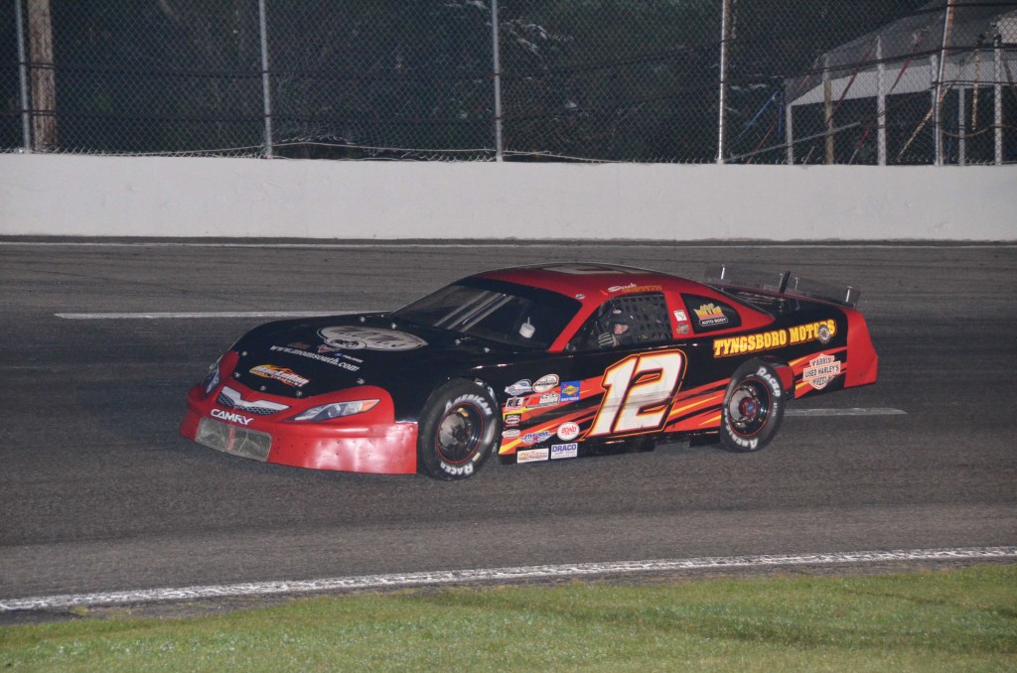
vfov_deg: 9.6
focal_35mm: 142
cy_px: 336
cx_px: 508
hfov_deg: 14.4
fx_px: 4017
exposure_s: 1/250
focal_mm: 95
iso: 3200
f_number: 5.3
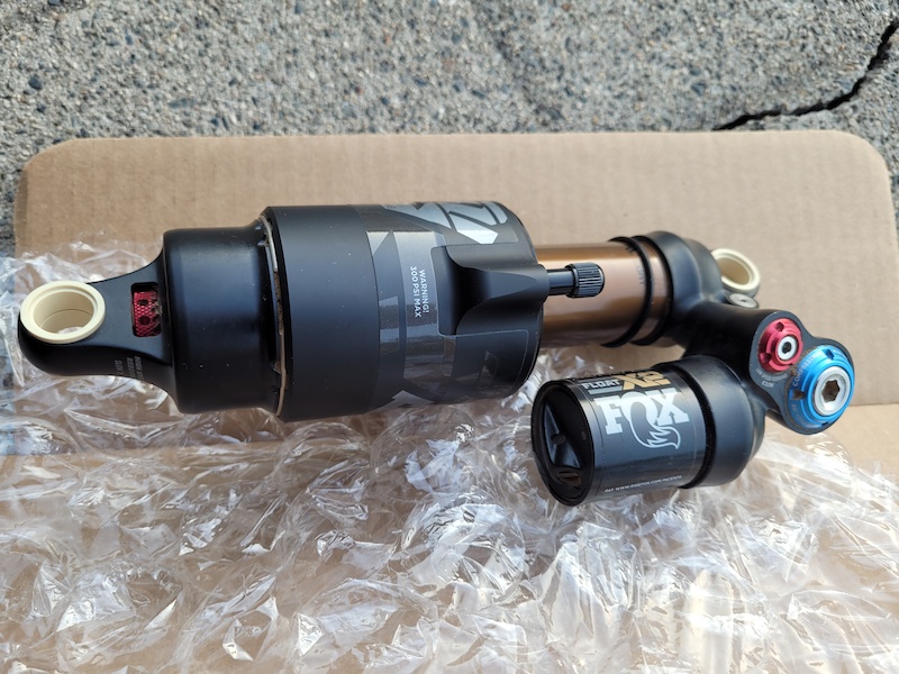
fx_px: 675
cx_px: 450
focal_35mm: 26
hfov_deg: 67.3
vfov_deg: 53.1
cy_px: 337
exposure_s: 1/100
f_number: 1.8
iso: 50
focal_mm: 5.4
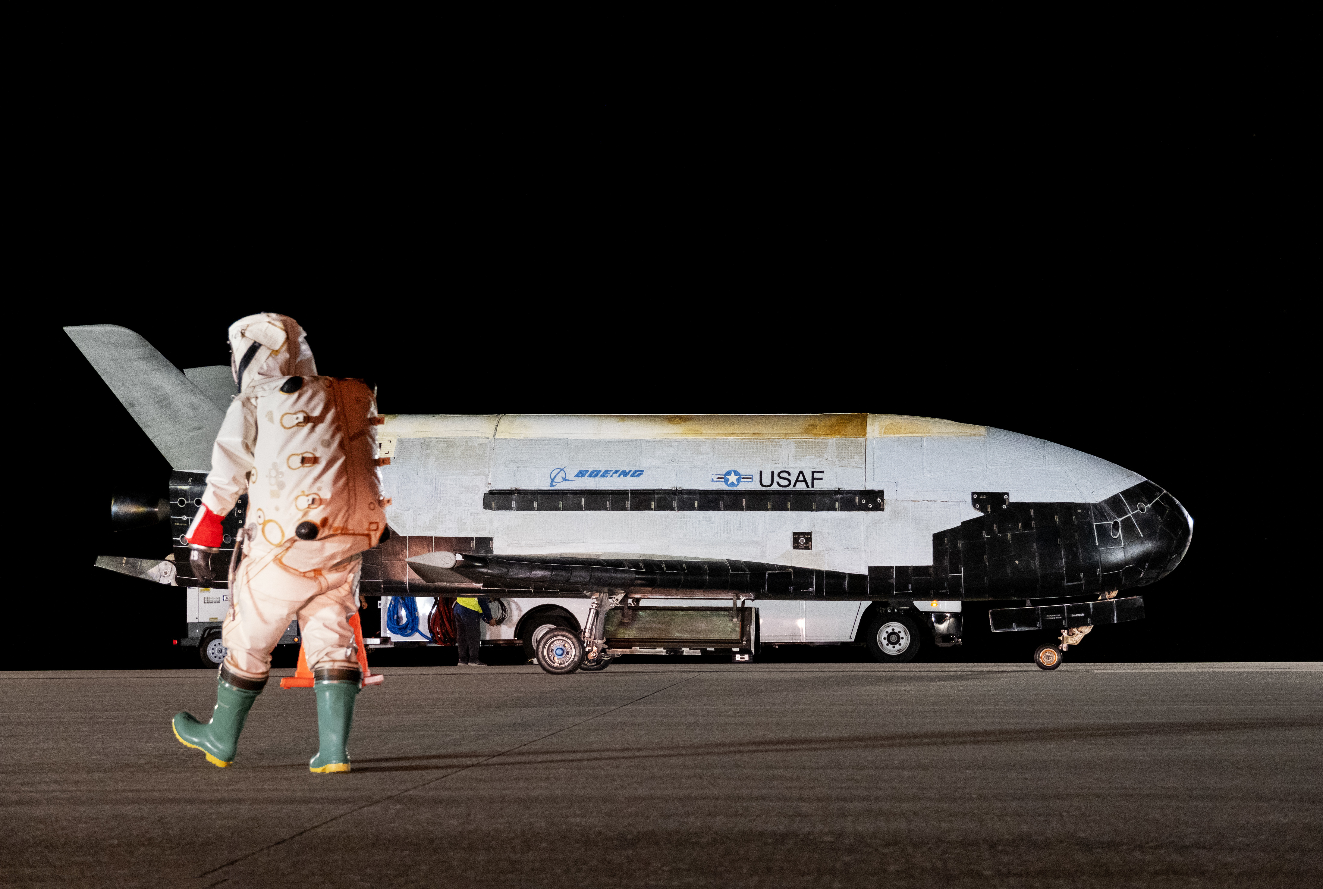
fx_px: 2615
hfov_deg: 28.4
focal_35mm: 71
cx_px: 662
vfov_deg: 19.3
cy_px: 444
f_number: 4
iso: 6400
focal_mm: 47.6
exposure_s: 1/250
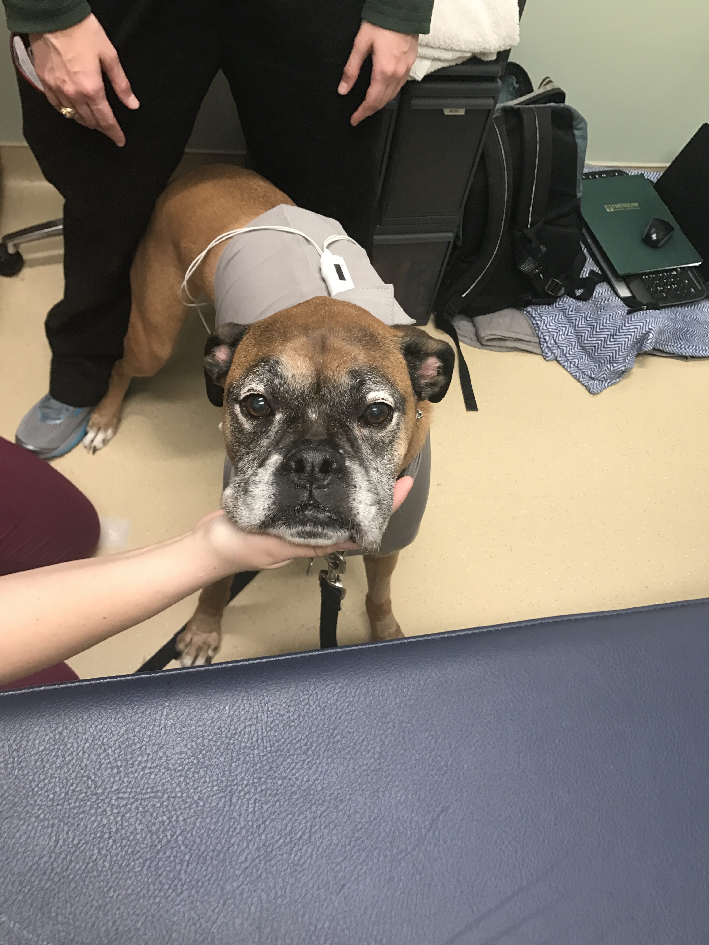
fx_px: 765
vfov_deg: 63.4
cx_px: 354
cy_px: 472
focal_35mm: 28
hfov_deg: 49.7
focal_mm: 3.99
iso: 40
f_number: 1.8
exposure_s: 1/20
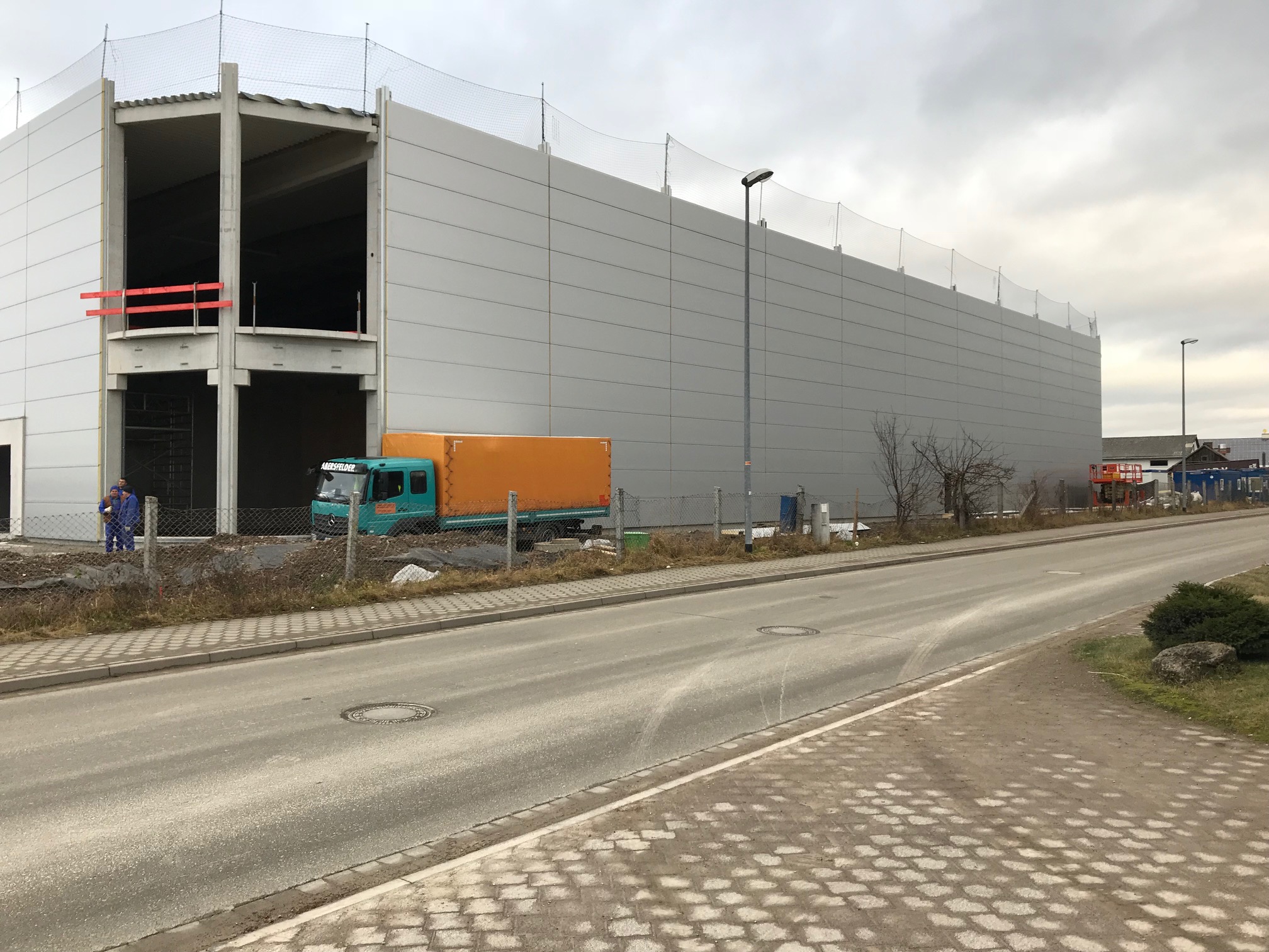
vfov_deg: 49.7
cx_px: 634
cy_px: 476
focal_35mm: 28
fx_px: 1026
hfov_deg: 63.4
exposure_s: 1/132
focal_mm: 3.99
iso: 20
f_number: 1.8
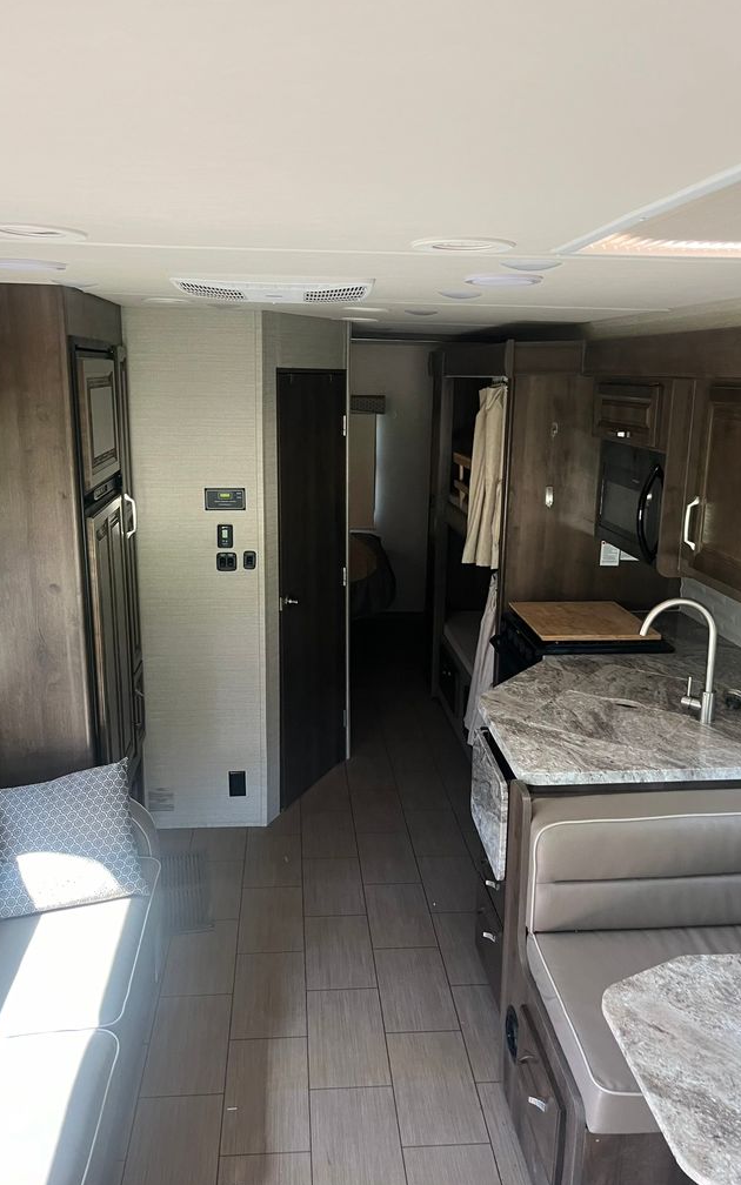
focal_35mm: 28
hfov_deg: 44.5
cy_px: 597
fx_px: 905
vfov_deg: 66.5
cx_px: 348
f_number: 1.6
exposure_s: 1/64
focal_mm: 5.1
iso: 125
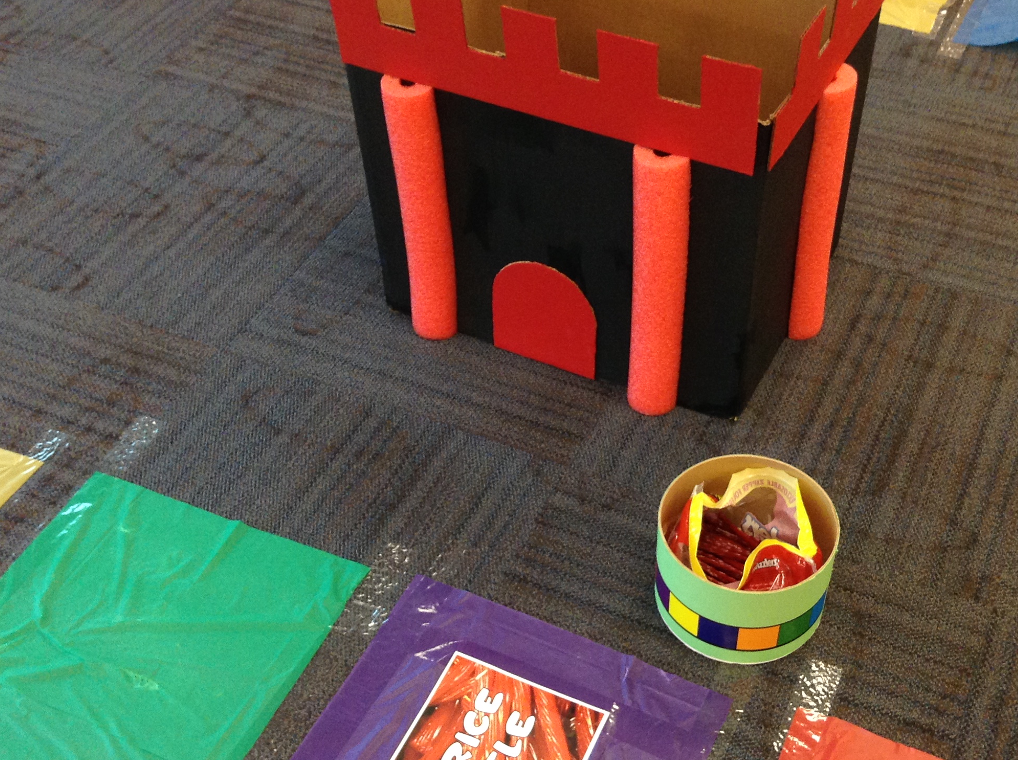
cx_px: 559
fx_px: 1292
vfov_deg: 32.7
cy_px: 439
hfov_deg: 43.0
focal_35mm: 44
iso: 100
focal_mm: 3.3
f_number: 2.4
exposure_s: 1/24
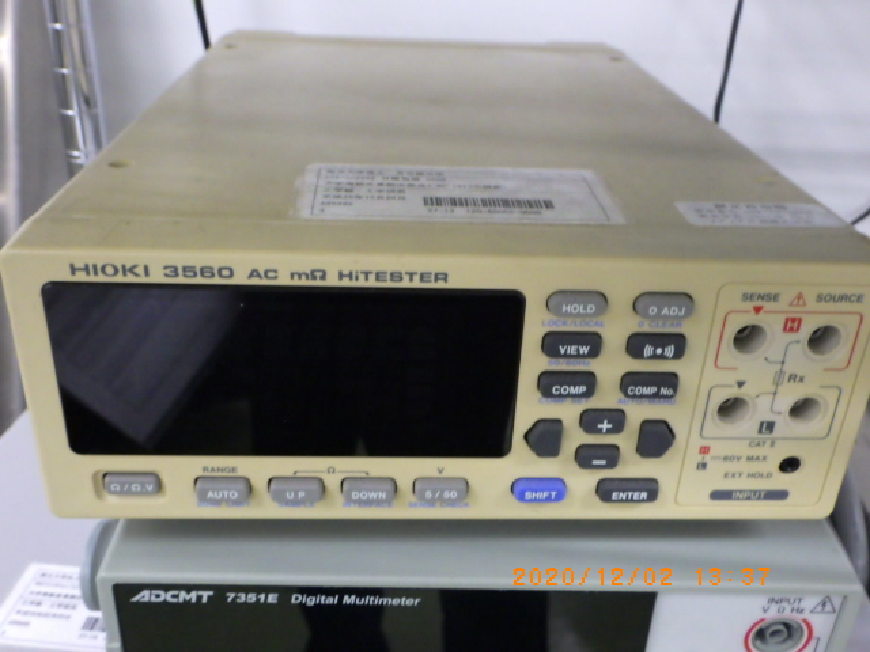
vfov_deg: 41.8
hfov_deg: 54.0
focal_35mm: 34
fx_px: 855
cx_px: 435
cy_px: 326
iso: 1250
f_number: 3.8
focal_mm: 6.1
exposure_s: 1/50
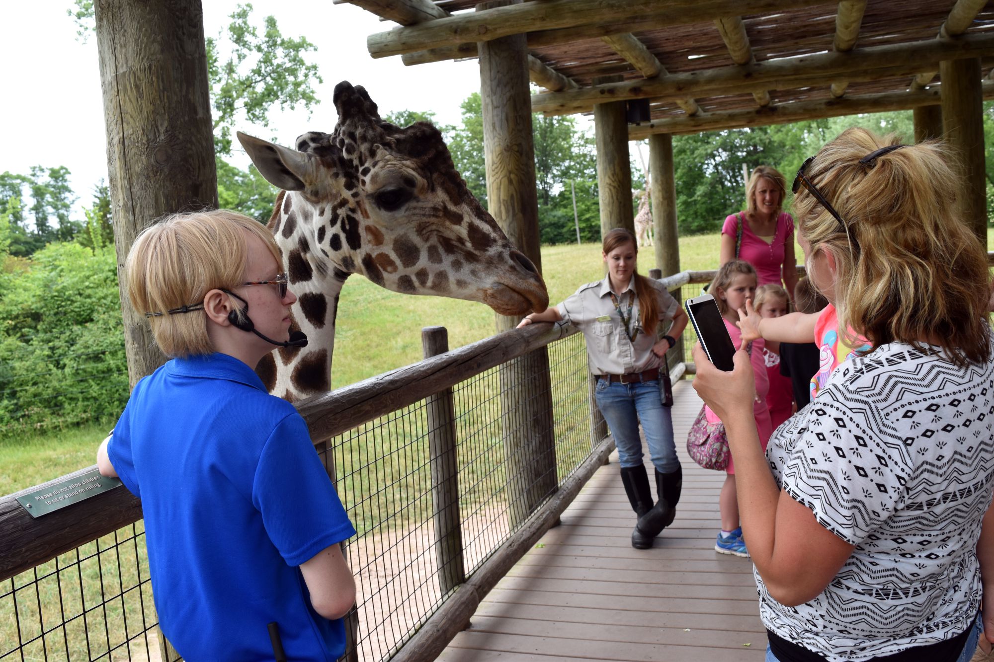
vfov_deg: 40.0
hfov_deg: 57.2
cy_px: 331
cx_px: 497
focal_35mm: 33
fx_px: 911
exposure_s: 1/250
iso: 360
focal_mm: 22
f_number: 8
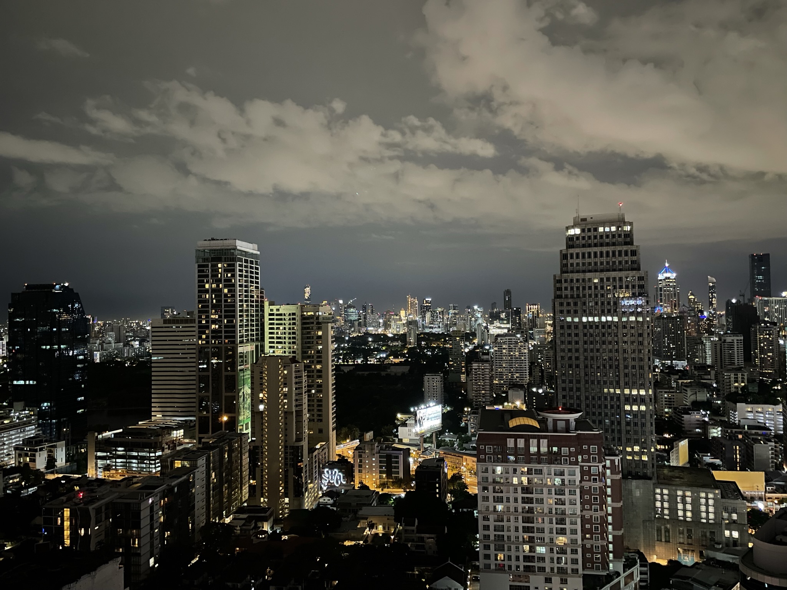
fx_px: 591
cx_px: 394
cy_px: 295
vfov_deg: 53.1
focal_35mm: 26
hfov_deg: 67.3
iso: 500
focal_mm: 4.2
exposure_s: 1/8
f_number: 1.6
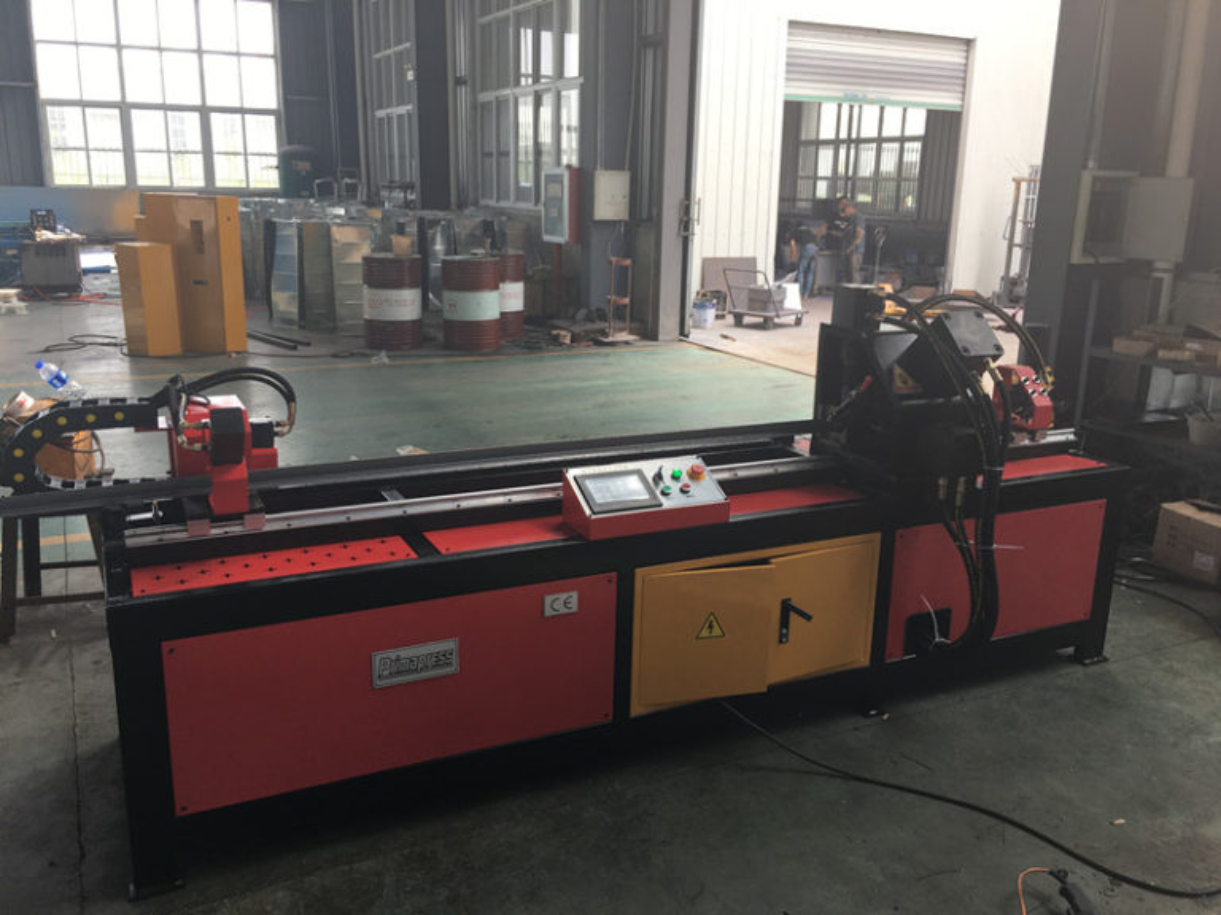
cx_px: 610
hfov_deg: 61.7
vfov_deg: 48.2
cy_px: 458
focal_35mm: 29
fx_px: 1023
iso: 25
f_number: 2.2
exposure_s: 1/112
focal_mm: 4.15
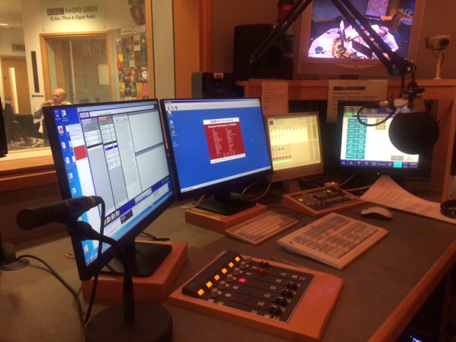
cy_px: 171
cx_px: 228
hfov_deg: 61.7
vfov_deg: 48.2
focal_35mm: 29
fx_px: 382
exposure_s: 1/33
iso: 320
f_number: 2.2
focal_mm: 4.15
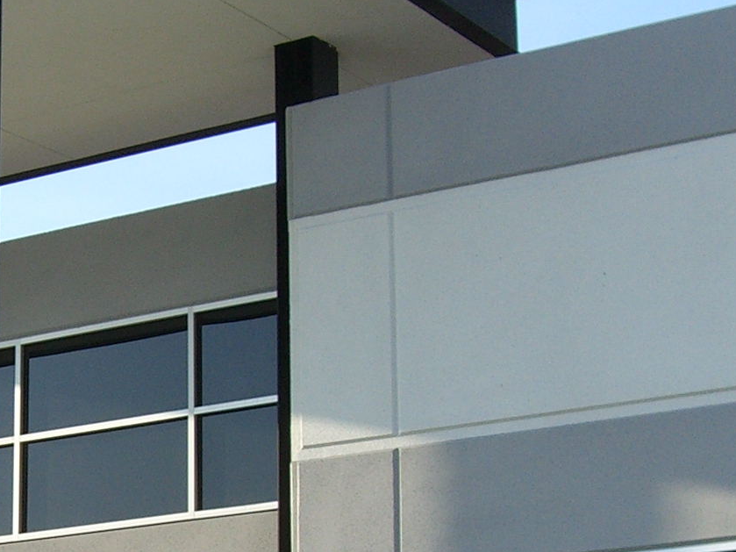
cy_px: 490
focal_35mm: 116
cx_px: 32
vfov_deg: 12.7
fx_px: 2466
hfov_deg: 16.7
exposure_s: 1/320
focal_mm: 6.2
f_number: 4.3
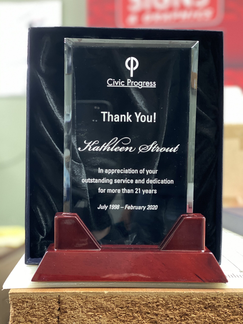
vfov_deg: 36.8
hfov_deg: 28.0
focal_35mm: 52
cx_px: 122
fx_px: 487
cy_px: 162
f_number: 2
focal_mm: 6
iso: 400
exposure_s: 1/17
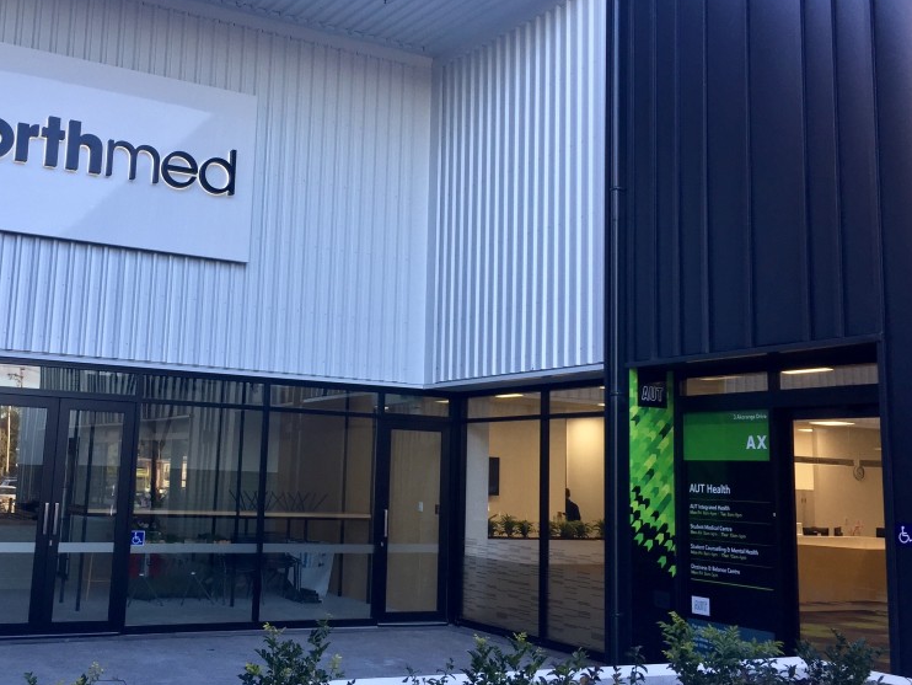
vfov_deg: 35.9
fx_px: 1054
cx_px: 344
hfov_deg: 46.4
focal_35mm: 40
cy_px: 304
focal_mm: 4.15
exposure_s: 1/100
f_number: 2.2
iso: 40
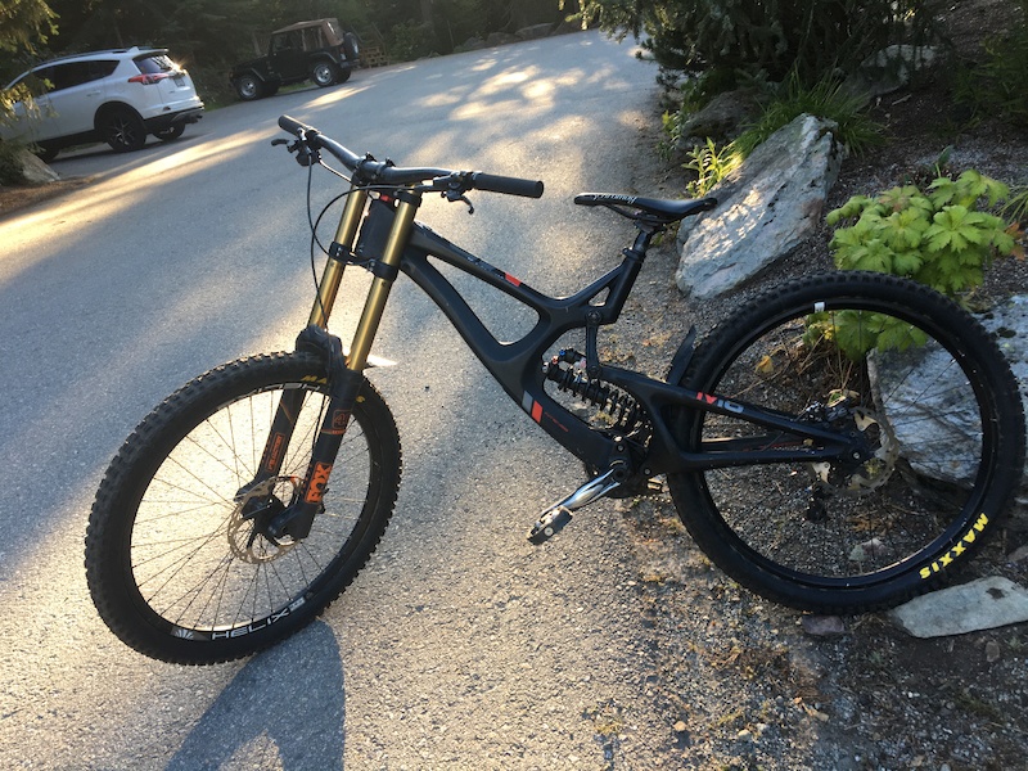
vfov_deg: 48.2
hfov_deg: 61.7
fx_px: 861
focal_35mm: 29
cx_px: 514
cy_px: 386
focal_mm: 4.15
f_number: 2.2
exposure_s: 1/120
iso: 40
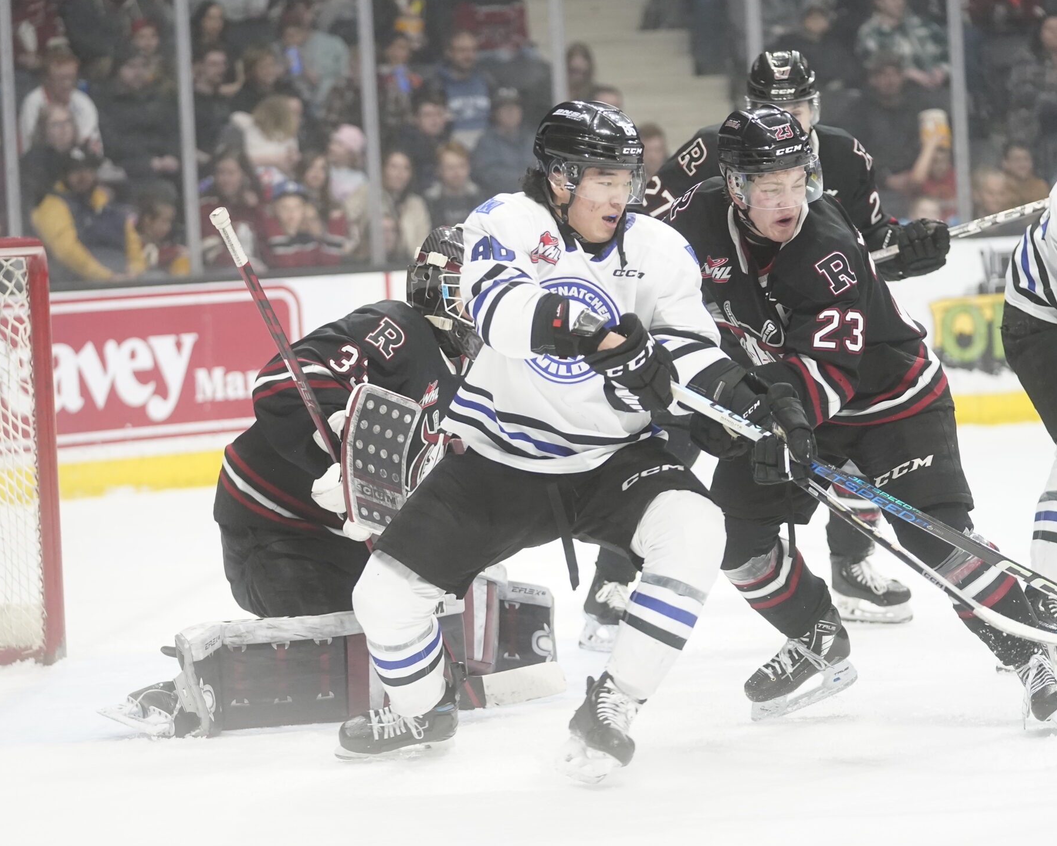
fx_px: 4630
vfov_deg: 10.4
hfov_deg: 13.0
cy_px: 433
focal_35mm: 148
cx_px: 476
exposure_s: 1/1000
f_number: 2.8
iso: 4000
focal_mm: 111
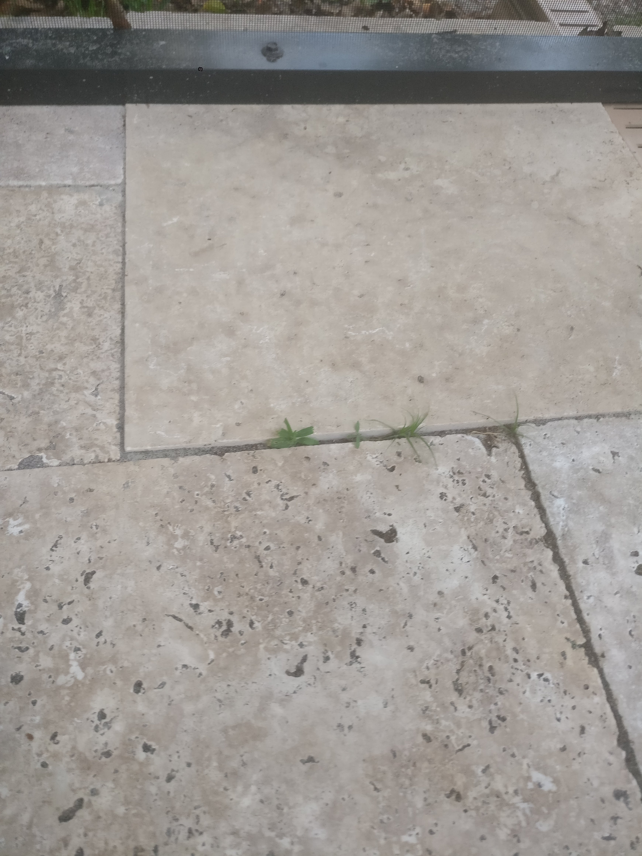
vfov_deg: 63.4
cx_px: 321
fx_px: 692
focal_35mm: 28
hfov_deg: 49.7
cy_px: 428
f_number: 2
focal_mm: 4.26
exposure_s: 1/25
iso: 320
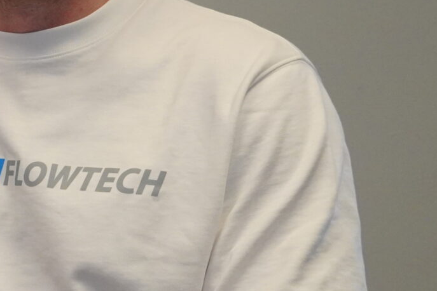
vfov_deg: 11.1
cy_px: 108
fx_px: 1493
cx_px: -270
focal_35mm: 123
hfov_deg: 15.1
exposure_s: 1/160
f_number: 4
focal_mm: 22
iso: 2000
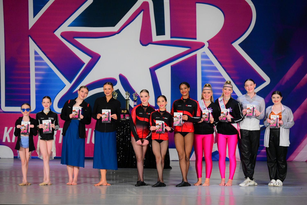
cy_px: 102
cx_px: 154
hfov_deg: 13.2
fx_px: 1322
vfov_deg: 8.9
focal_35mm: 155
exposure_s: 1/800
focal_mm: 155
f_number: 3.5
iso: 6400
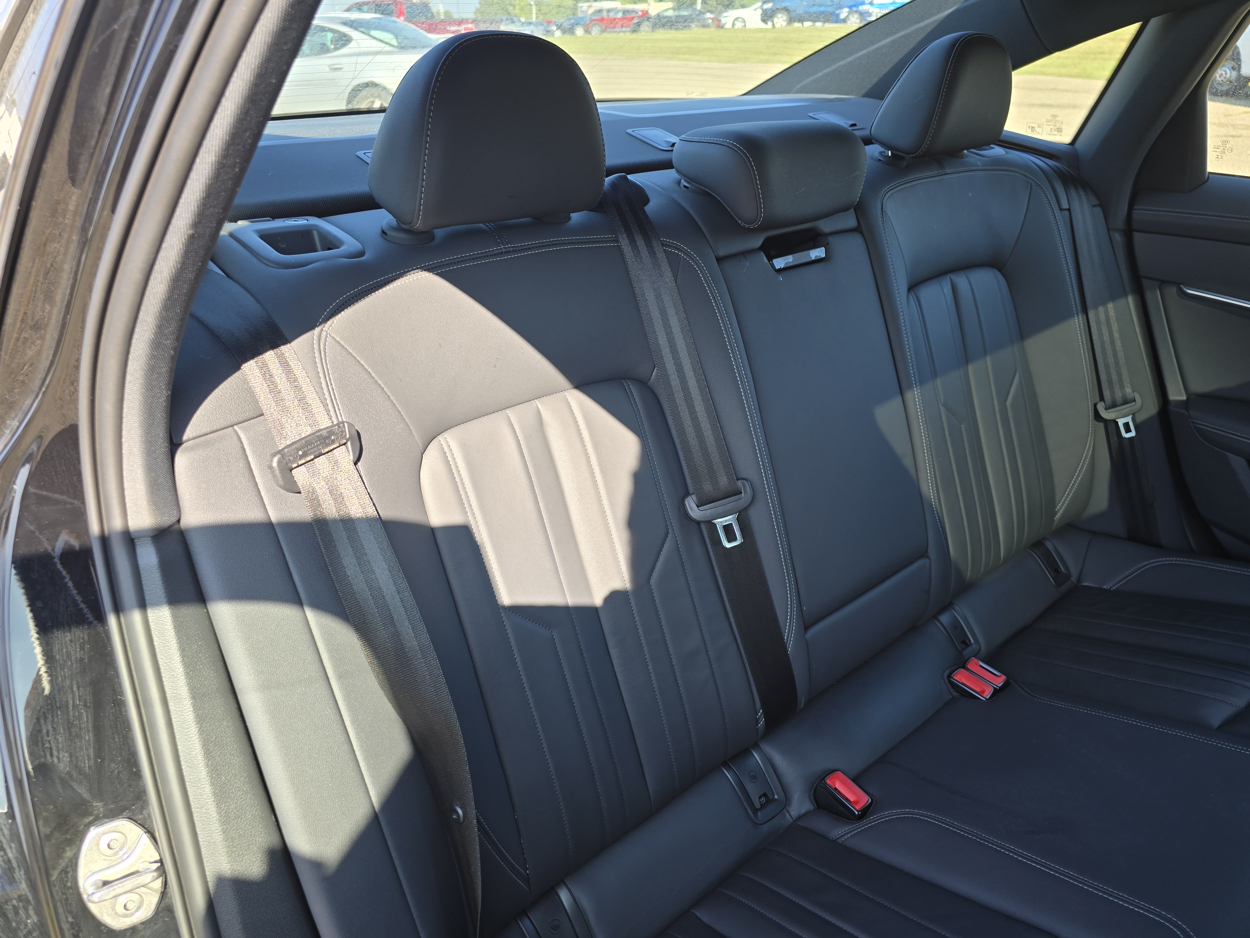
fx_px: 831
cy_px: 469
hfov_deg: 73.9
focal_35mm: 23
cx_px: 625
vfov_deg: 58.9
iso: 20
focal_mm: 6.3
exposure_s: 1/180
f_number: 1.7
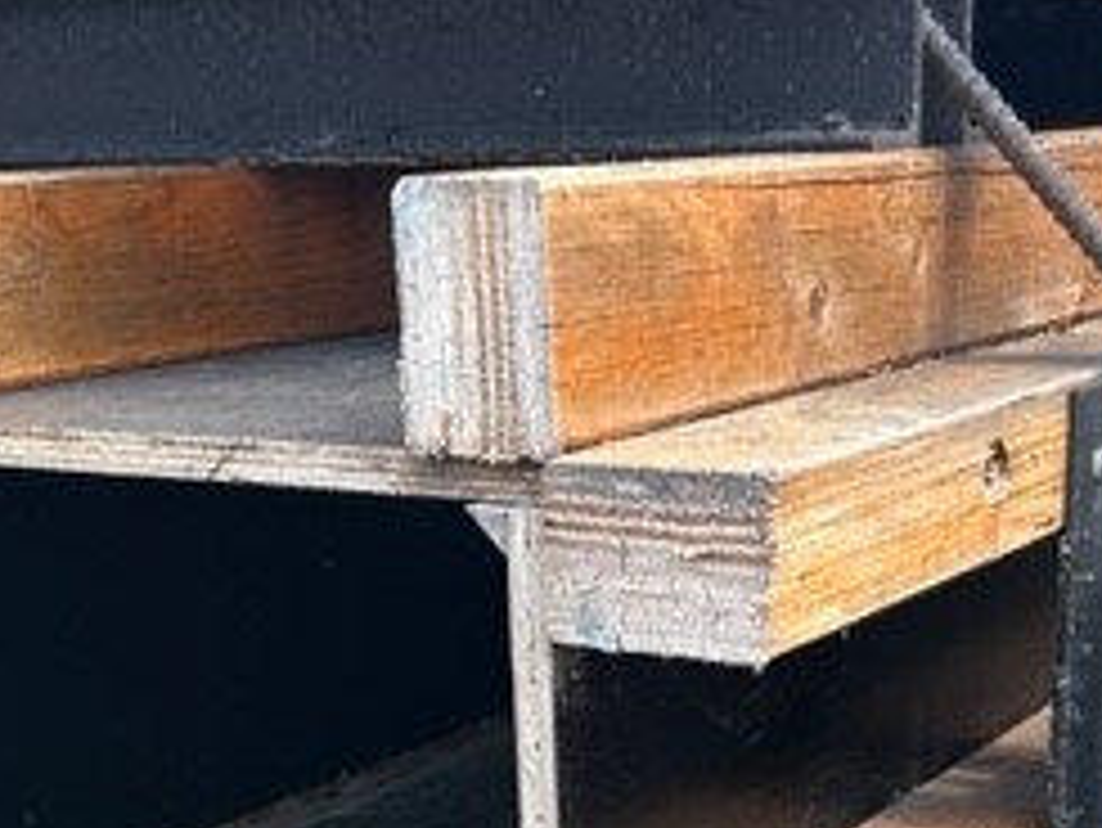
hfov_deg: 28.5
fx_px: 2166
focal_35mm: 68
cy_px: 999
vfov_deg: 20.2
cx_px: 666
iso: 50
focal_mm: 5.7
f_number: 1.5
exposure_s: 1/387
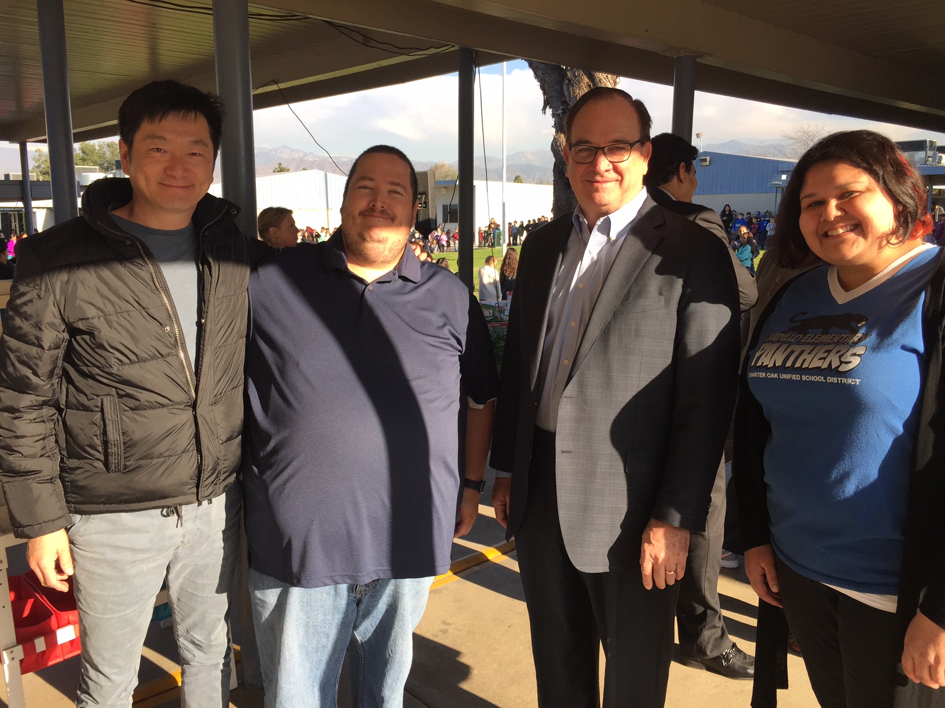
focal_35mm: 29
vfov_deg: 48.2
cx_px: 472
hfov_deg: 61.7
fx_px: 792
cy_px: 354
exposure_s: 1/590
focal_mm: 4.15
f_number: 2.2
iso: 32
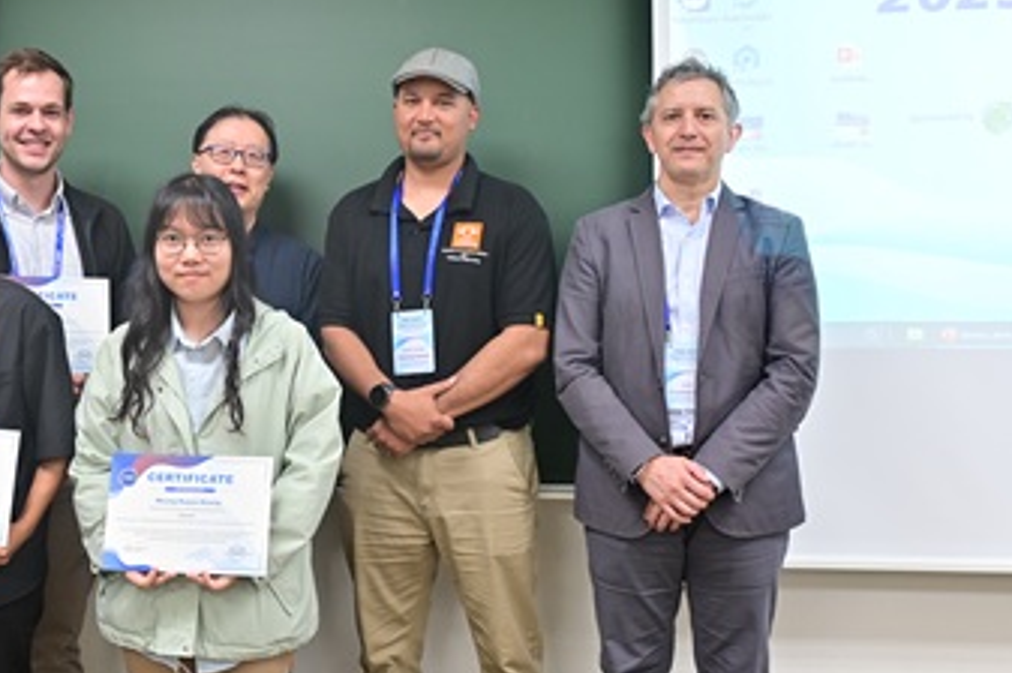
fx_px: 1313
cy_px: 332
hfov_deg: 41.5
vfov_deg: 28.7
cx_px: 327
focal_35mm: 47
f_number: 4
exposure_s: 1/40
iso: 250
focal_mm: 21
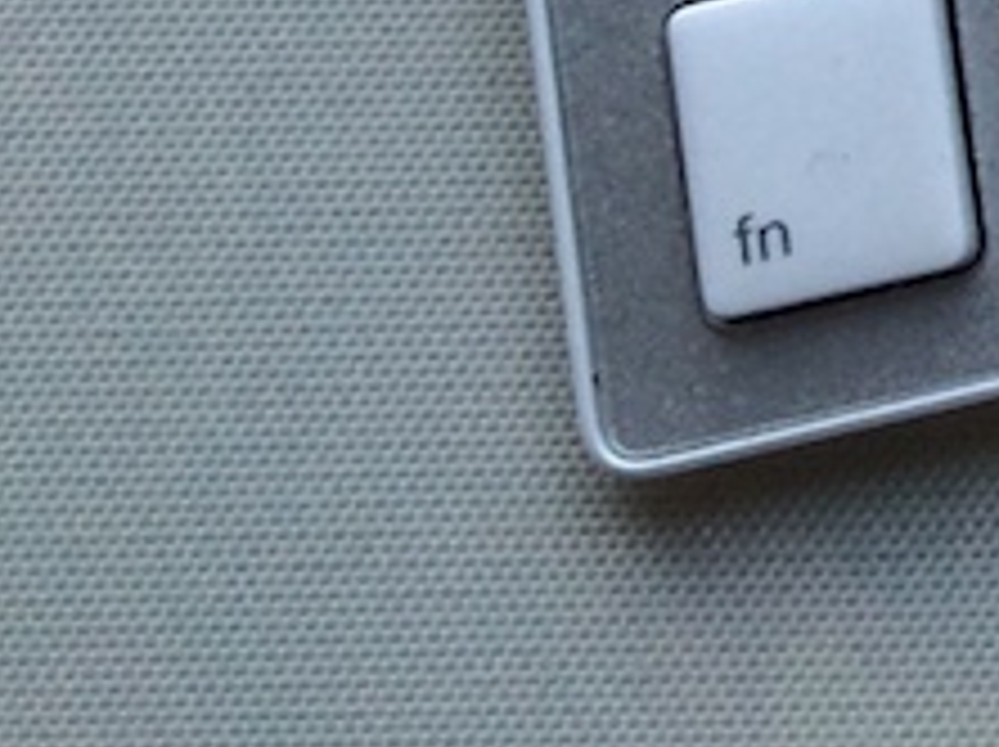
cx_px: 2736
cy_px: -1251
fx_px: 4987
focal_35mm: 173
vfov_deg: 7.8
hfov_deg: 9.5
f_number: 2.2
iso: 32
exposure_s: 1/215
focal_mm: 4.12
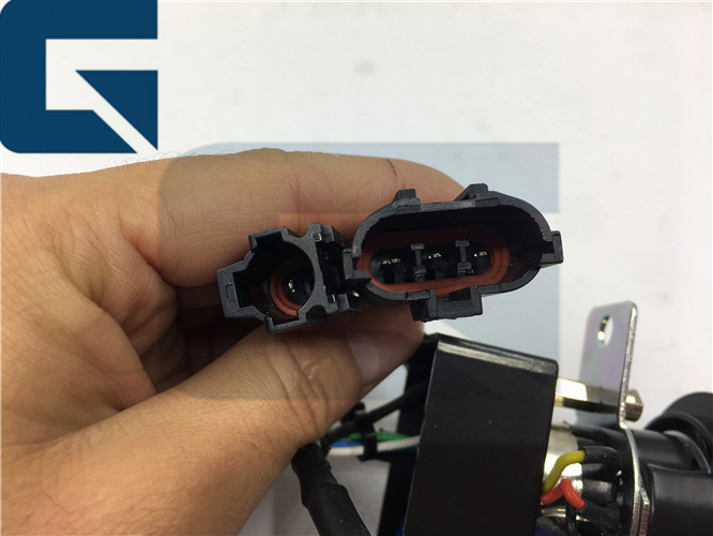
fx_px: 598
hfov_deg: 61.6
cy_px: 268
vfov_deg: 48.3
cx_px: 356
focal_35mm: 29
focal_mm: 4.15
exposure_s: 1/100
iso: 32
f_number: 2.2
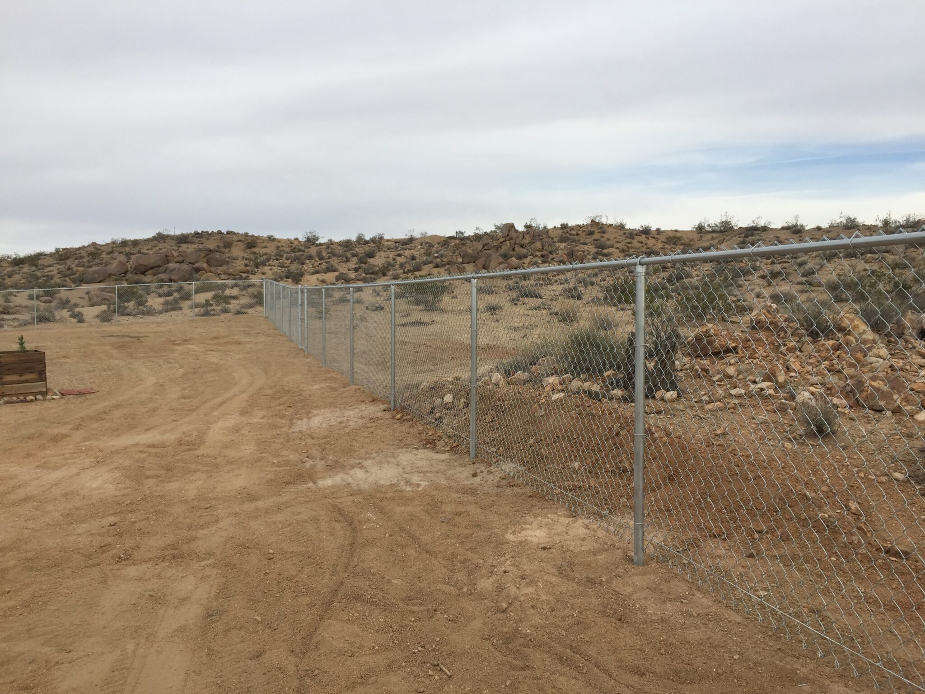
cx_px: 462
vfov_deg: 48.2
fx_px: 775
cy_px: 347
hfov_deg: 61.7
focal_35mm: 29
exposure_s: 1/1041
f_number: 2.2
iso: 32
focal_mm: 4.15
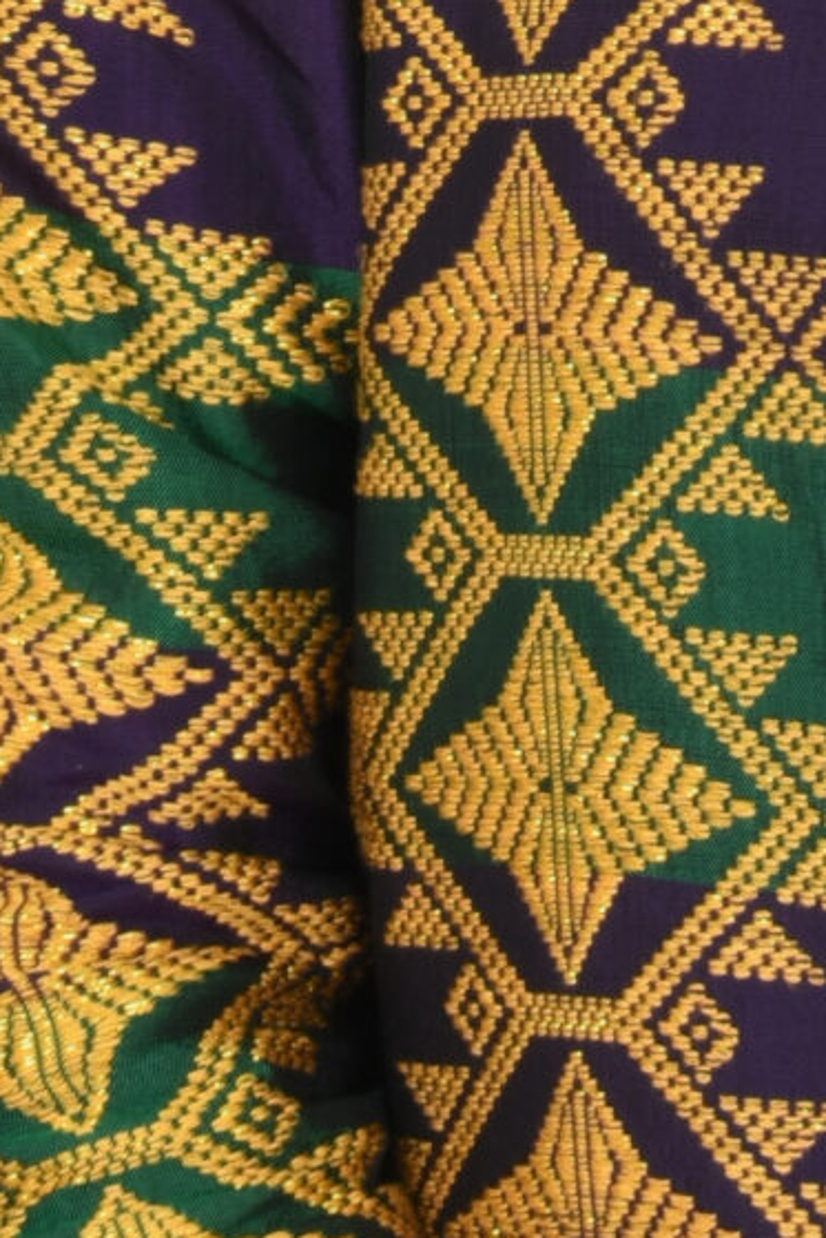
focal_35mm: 240
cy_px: 44
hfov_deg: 5.7
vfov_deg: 8.6
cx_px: 1287
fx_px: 8240
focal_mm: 31
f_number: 10
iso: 100
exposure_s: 1/125
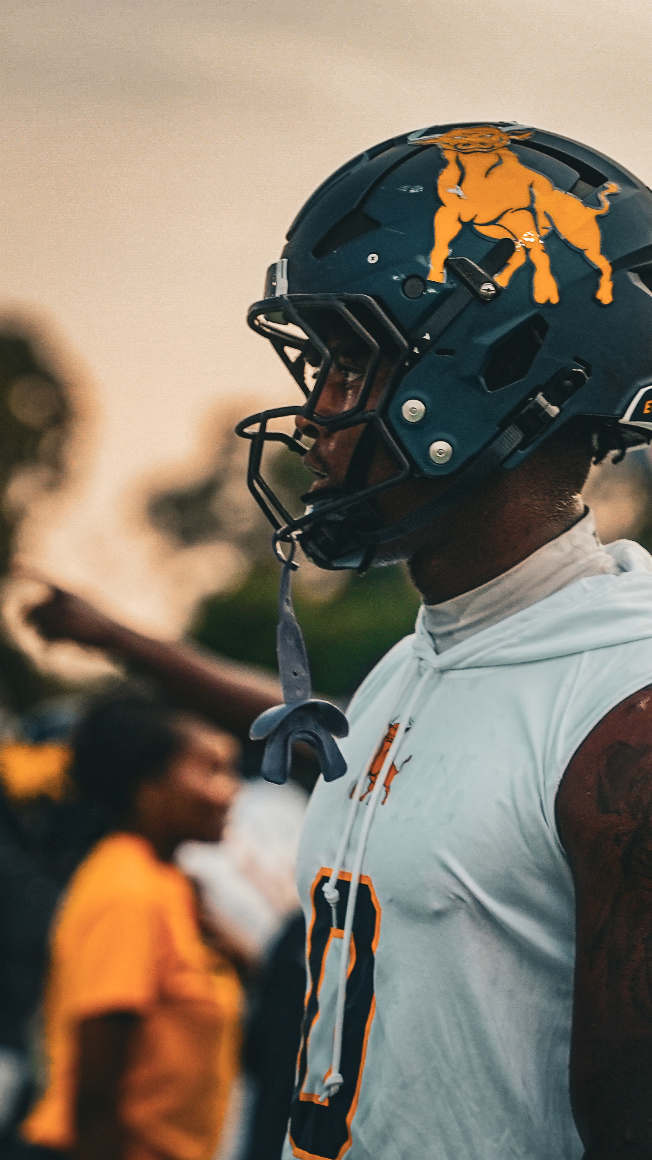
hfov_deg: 5.1
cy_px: 580
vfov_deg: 9.1
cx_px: 530
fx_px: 7254
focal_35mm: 236
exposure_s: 1/160
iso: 1000
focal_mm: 150
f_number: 4
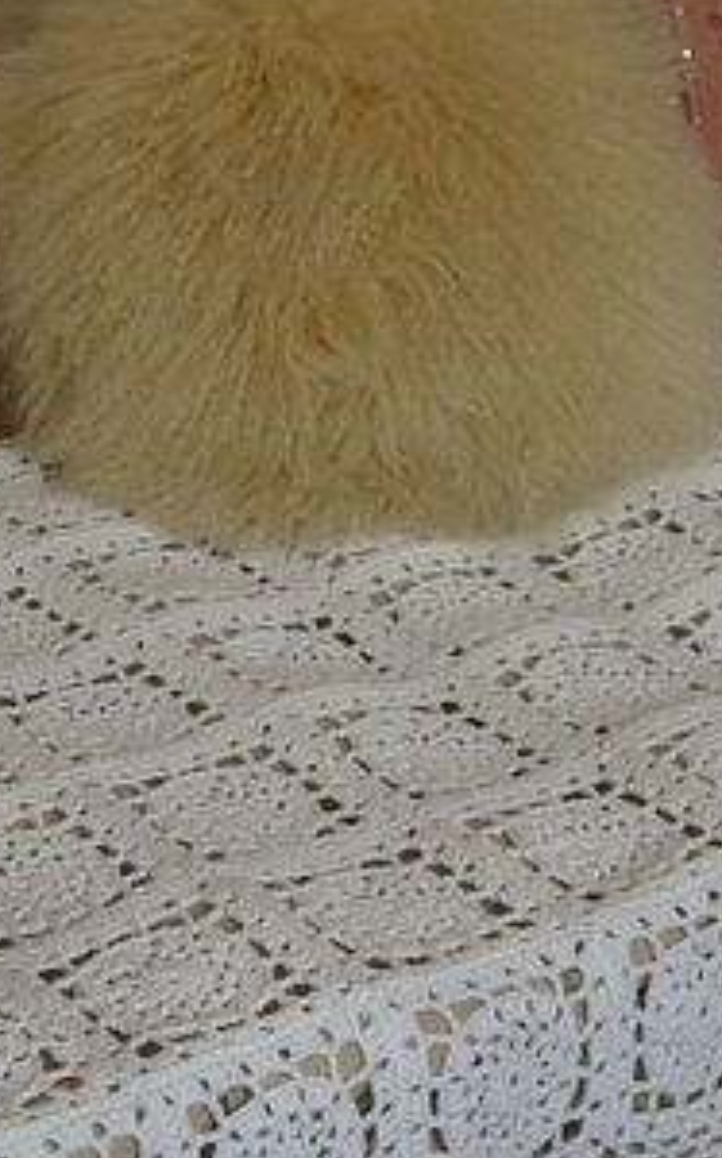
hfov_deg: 12.3
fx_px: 3344
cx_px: 598
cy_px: 496
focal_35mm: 106
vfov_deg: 19.6
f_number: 4.2
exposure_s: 1/40
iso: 800
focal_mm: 10.8
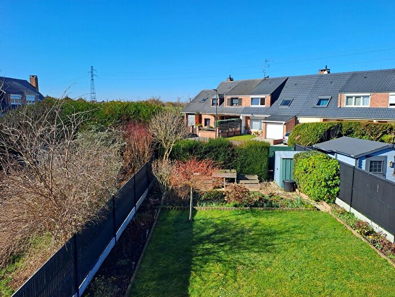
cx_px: 198
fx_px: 285
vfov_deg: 54.9
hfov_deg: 69.4
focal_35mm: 25
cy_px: 148
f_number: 1.8
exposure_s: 1/1484
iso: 32
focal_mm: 4.65
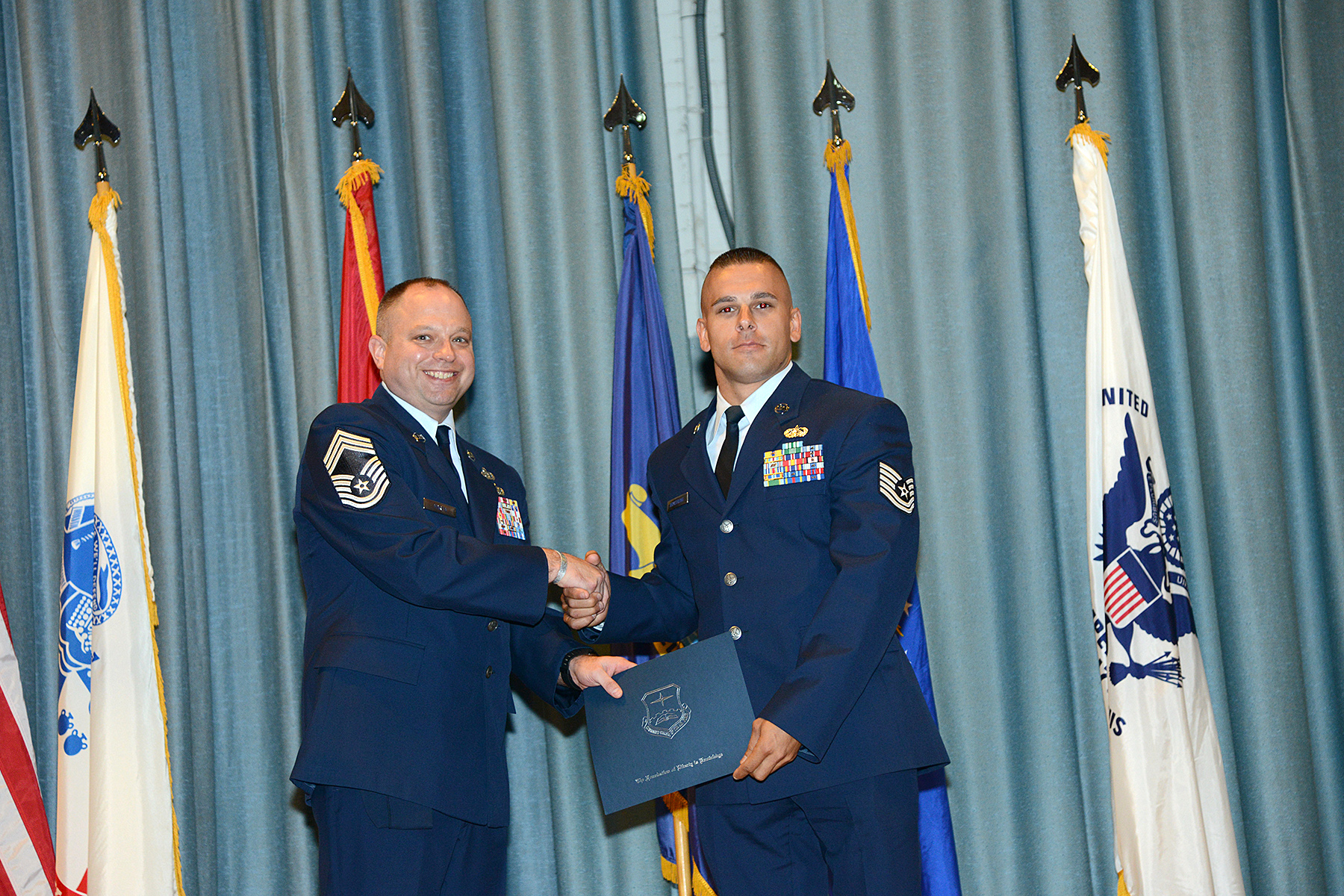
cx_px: 672
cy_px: 448
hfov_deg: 27.0
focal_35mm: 75
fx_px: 2800
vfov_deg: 18.2
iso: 1250
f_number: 4
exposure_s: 1/80
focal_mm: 75
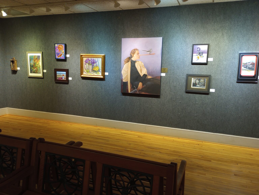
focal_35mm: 28
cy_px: 98
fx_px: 210
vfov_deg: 49.9
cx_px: 130
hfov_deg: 63.4
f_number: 1.8
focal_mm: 4.27
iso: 725
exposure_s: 1/30
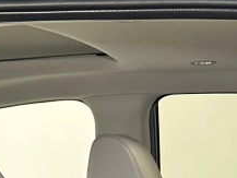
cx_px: 129
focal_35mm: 113
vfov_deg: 11.3
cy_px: 407
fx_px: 774
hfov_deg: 17.4
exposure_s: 1/40
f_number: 1.78
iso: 640
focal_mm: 6.86
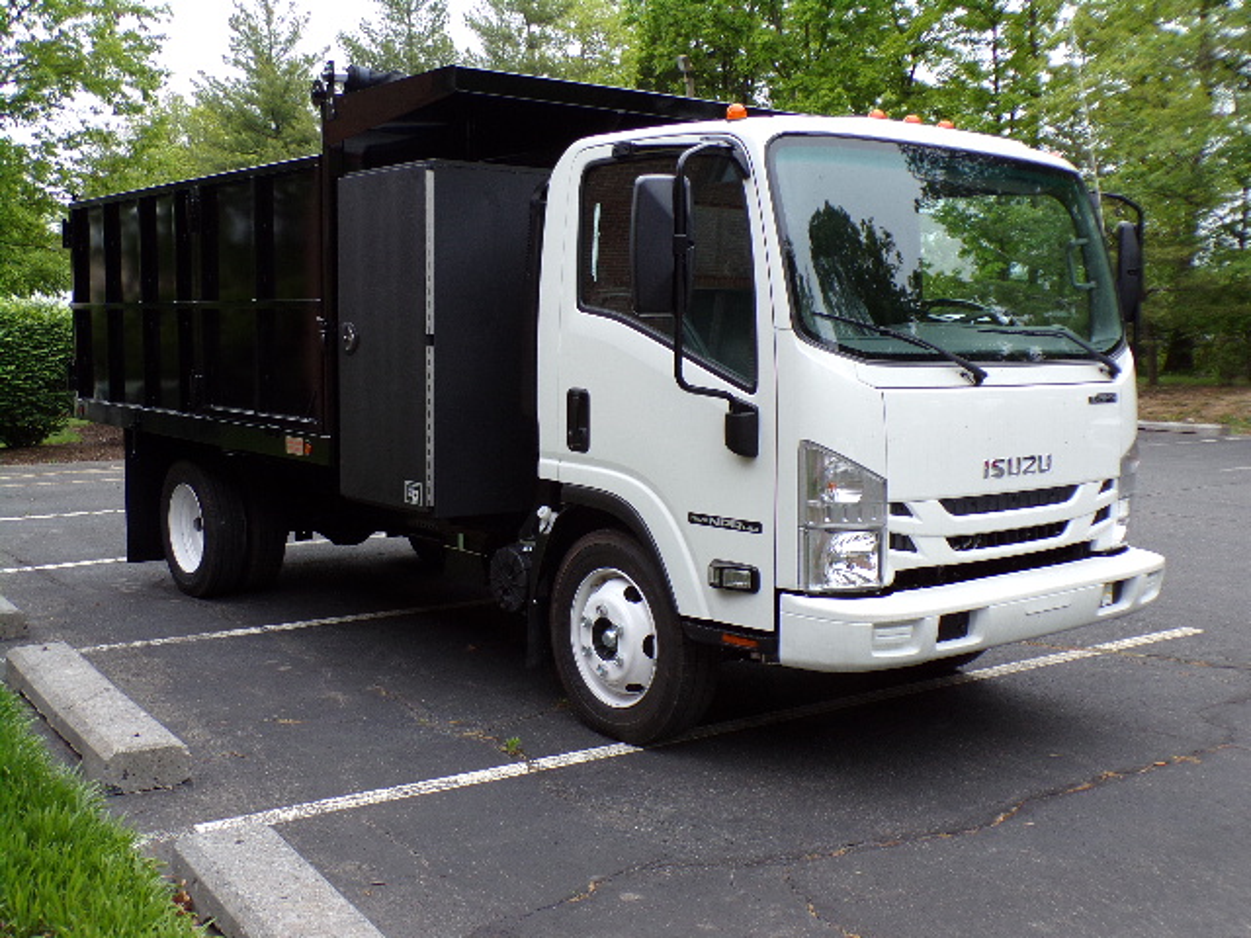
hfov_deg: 50.1
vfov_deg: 38.7
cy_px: 469
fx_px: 1337
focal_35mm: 37
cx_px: 626
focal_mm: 6.6
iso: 80
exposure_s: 1/210
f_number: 3.3
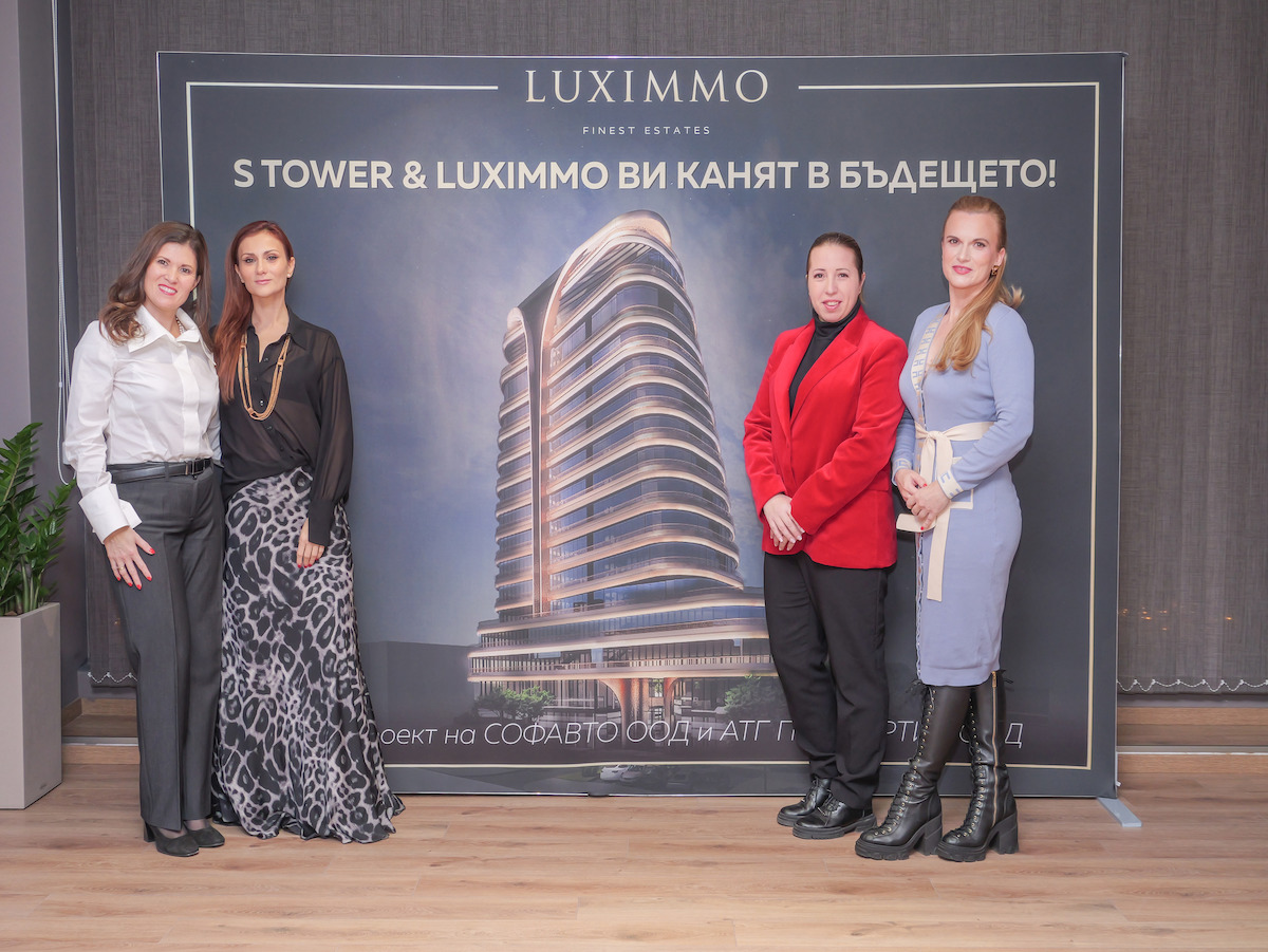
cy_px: 476
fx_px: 1319
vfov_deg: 39.7
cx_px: 634
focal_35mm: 36
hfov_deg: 51.3
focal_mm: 18
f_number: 4.3
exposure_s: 1/60
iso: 400
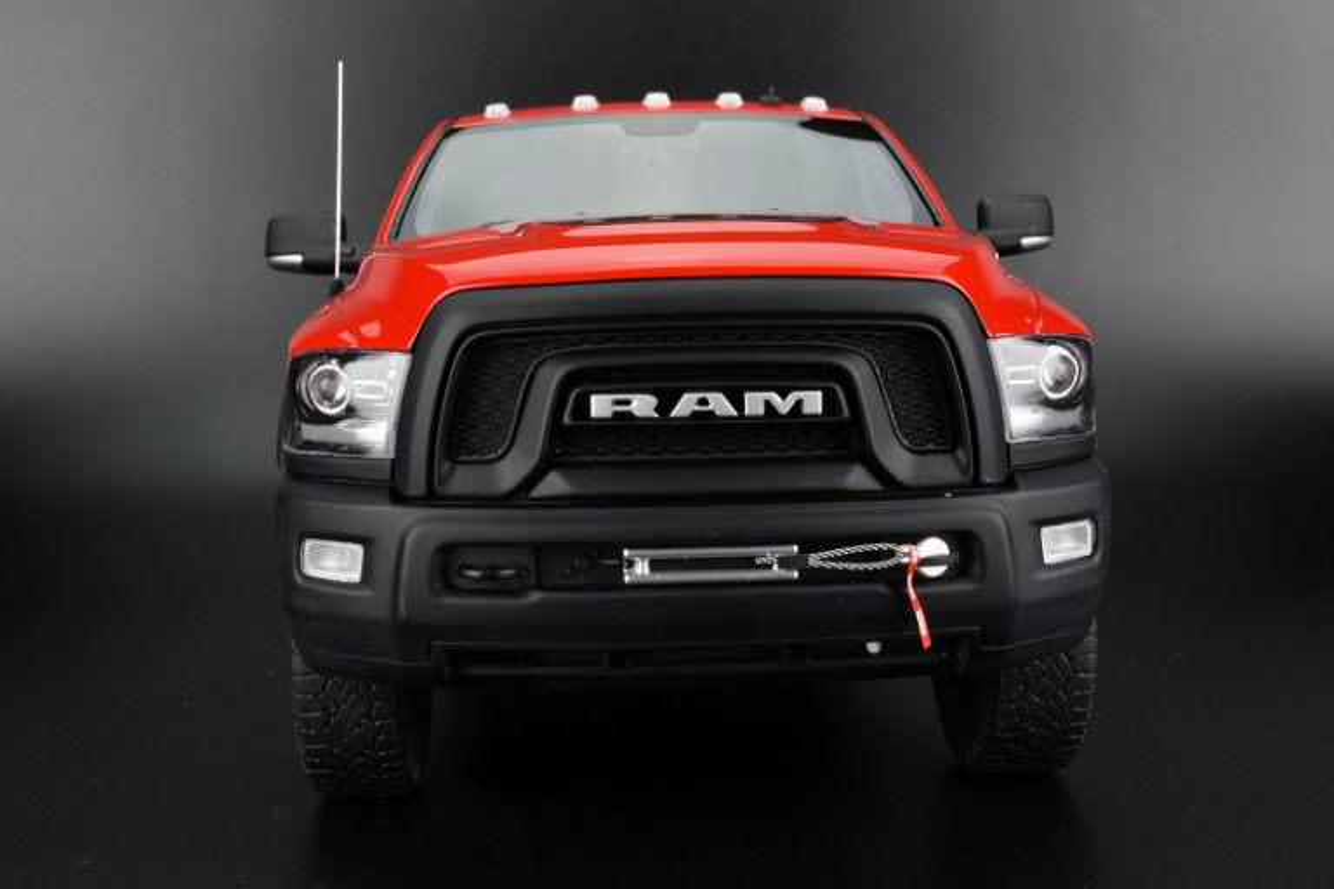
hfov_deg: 42.3
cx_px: 667
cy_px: 444
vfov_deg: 28.9
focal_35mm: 46
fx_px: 1723
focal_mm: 31
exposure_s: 1/25
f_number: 25
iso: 800
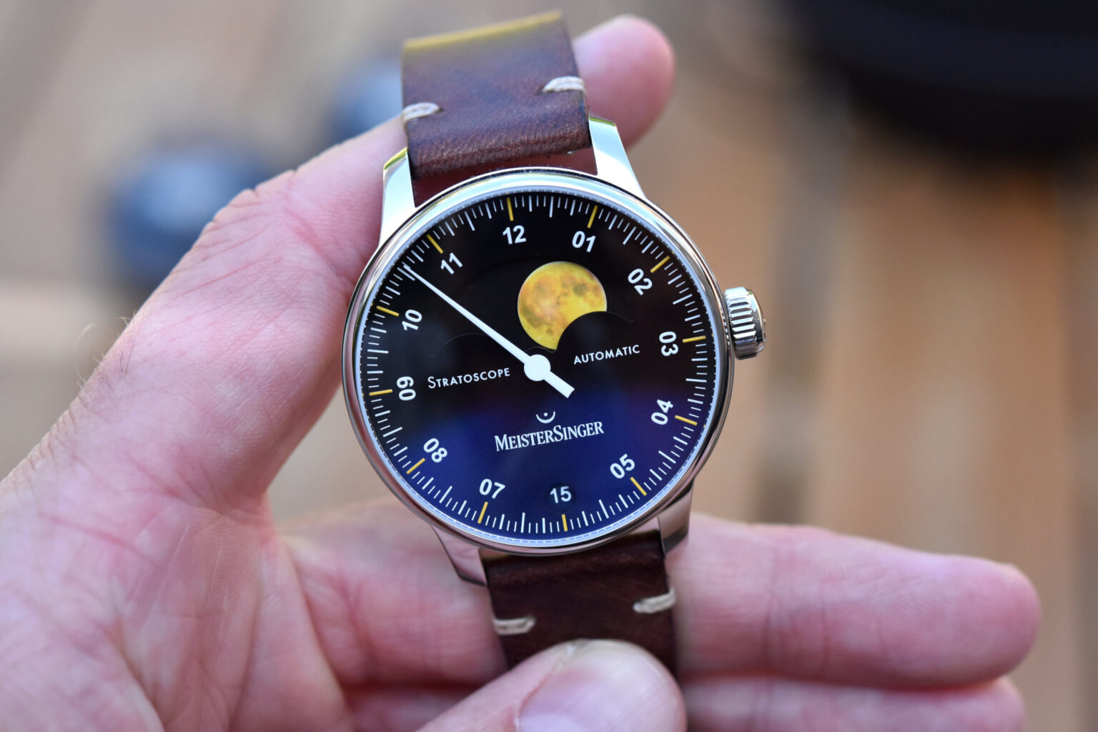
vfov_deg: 22.6
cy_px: 366
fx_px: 1830
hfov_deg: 33.4
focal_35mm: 60
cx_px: 549
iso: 2000
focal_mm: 60
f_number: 5.6
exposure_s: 1/2500
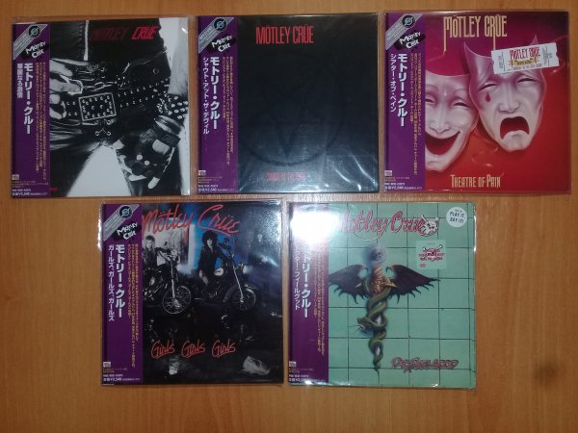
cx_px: 289
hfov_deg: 58.4
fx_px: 518
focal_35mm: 31
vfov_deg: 45.4
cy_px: 216
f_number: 2.2
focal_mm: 3.3
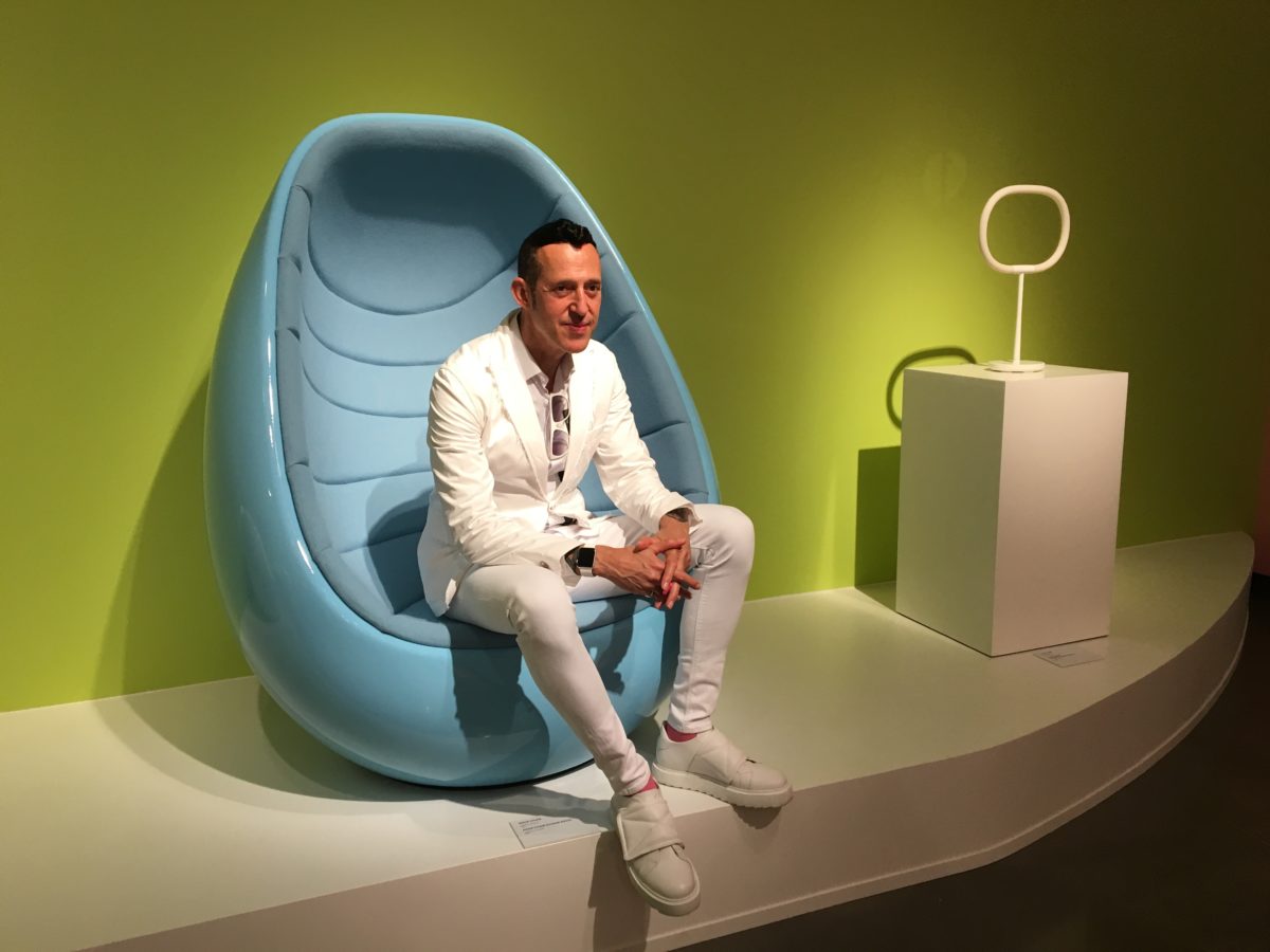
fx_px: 1064
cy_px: 476
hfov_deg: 61.7
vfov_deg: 48.2
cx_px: 635
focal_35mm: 29
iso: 40
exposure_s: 1/30
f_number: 2.2
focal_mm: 4.15
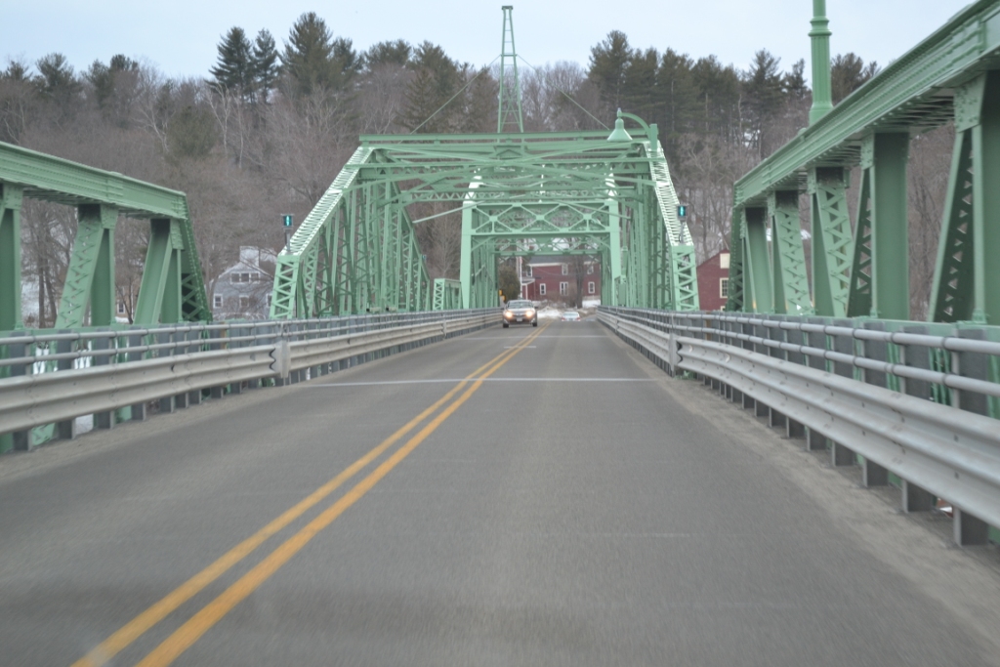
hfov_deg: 24.6
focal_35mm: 82
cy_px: 334
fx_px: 2292
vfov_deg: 16.6
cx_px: 500
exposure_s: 1/60
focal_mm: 55
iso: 400
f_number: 5.6
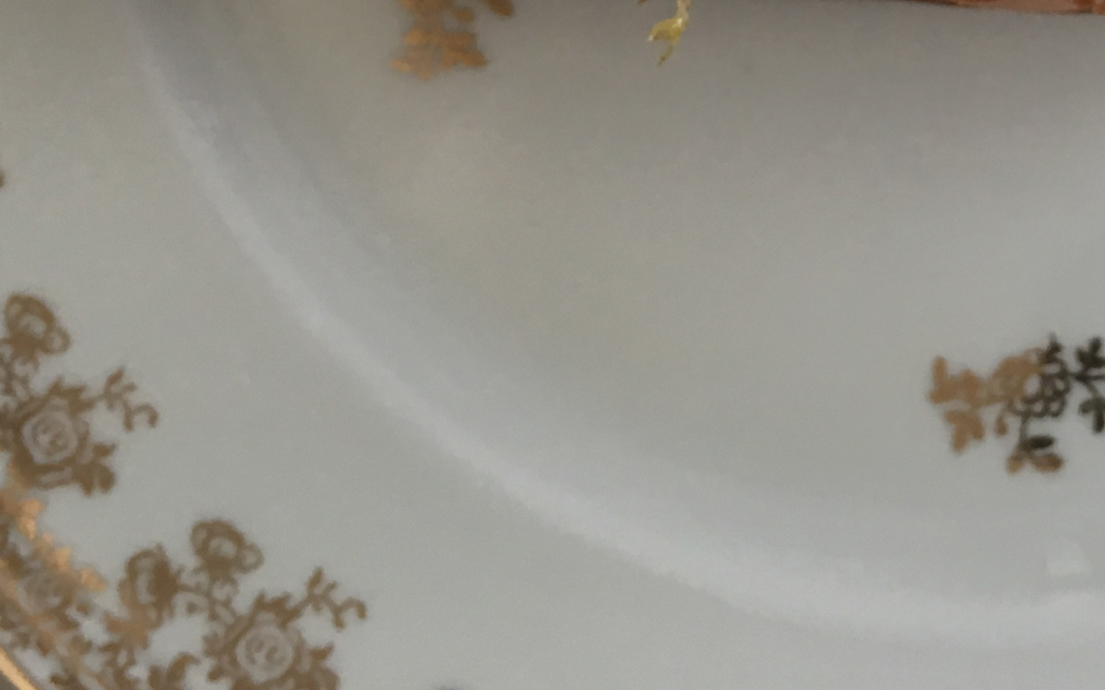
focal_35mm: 76
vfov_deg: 16.0
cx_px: 904
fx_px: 2288
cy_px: -293
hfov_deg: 26.6
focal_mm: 4.15
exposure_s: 1/33
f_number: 2.2
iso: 100
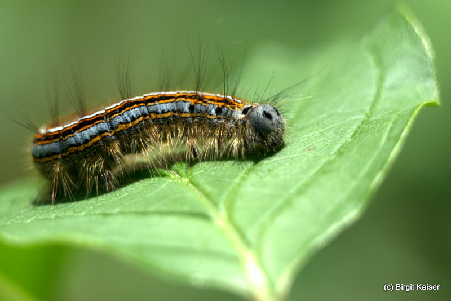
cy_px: 150
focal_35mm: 150
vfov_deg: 9.2
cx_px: 226
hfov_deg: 13.7
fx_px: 1880
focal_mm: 100
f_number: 5
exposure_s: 1/400
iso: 200
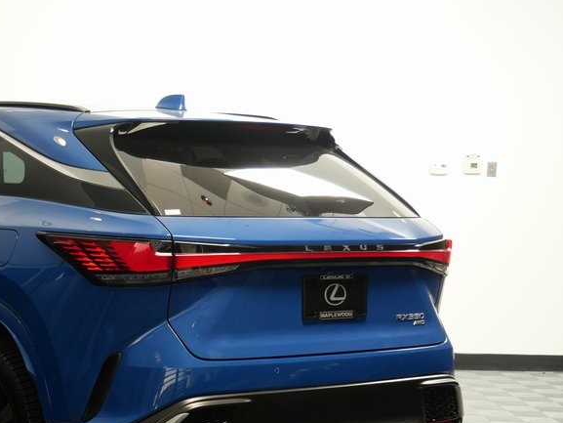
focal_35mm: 71
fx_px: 1155
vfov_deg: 20.5
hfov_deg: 26.6
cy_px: 341
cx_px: 69
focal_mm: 20
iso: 250
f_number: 4.1
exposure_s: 1/200
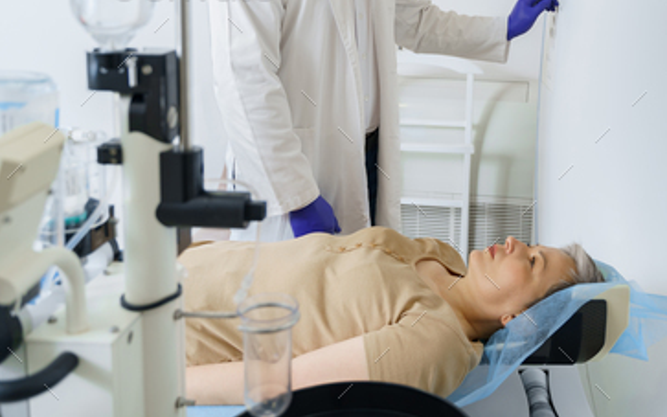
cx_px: 465
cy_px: 73
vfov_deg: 28.5
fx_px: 800
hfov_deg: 44.3
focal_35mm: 44
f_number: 2.8
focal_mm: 26.6
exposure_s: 1/160
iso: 200
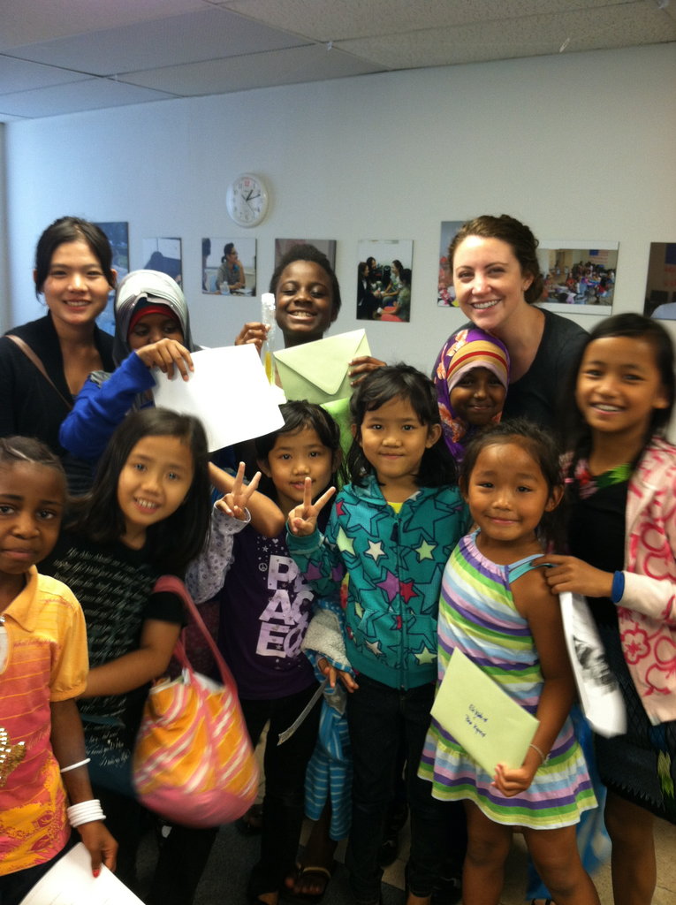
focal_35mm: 35
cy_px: 452
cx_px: 338
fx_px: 914
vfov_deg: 52.7
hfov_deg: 40.6
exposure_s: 1/15
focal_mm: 3.85
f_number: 2.8
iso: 100
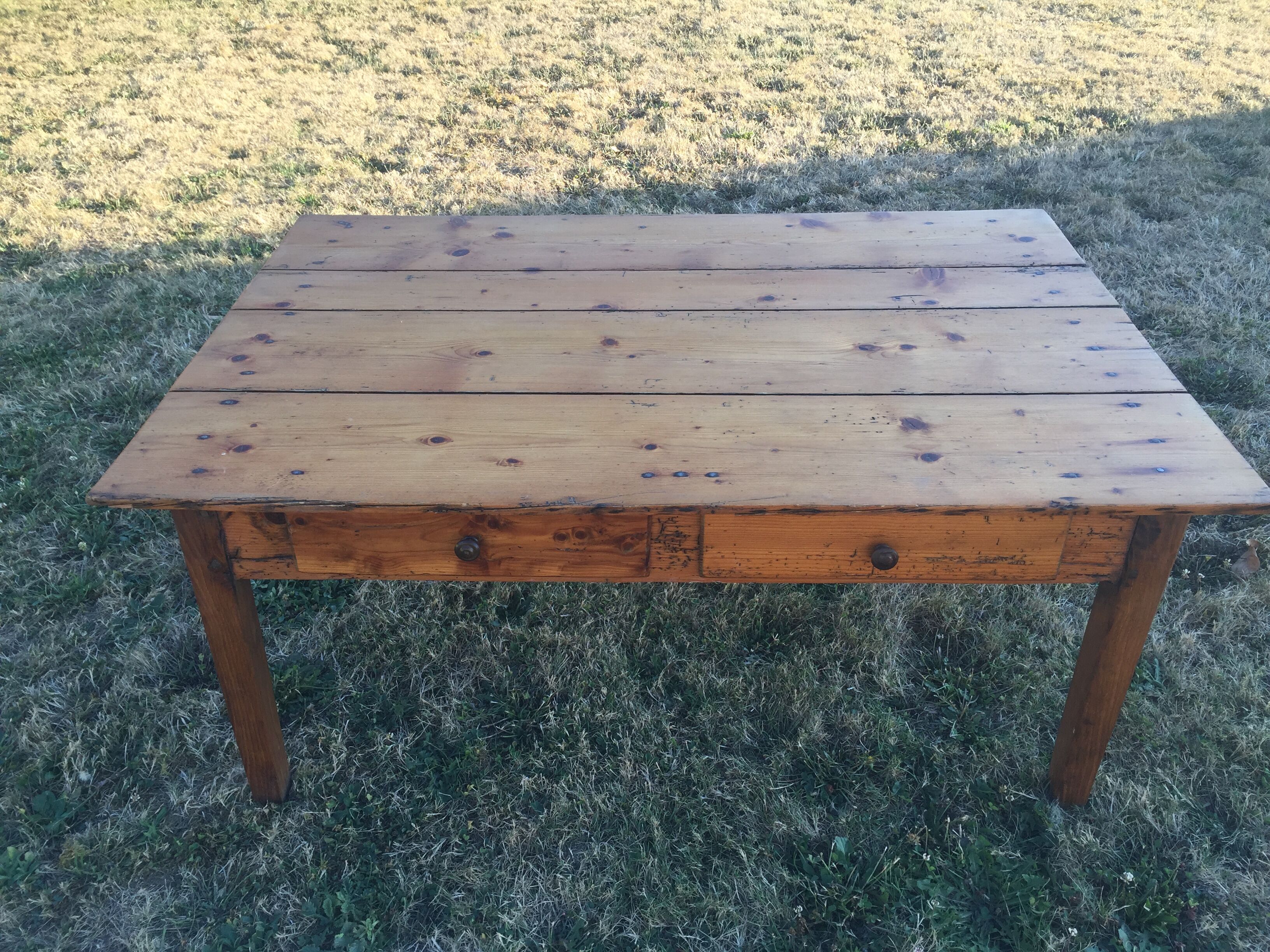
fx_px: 1064
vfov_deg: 48.2
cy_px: 476
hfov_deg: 61.7
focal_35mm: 29
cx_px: 635
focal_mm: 4.15
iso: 32
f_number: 2.2
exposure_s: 1/206
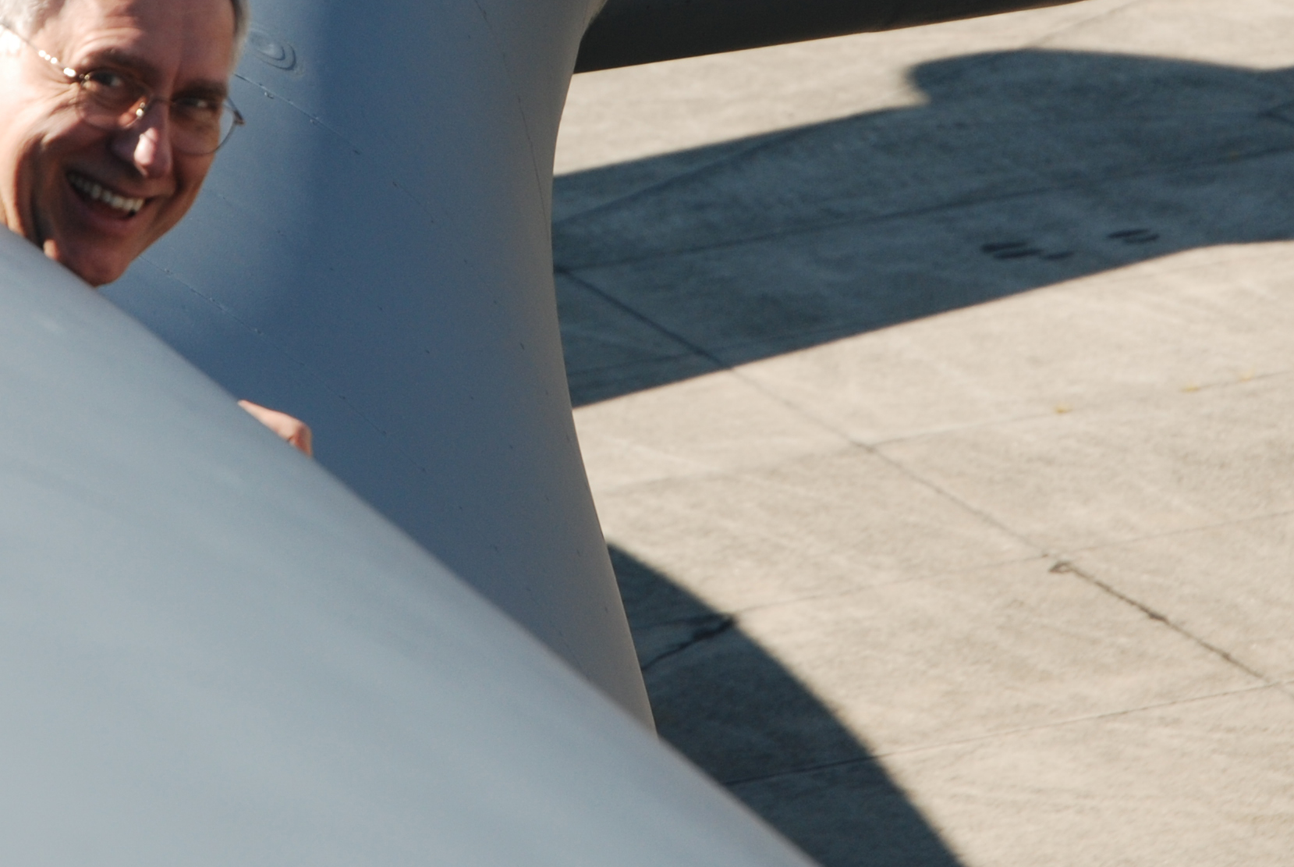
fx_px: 7810
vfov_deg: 6.3
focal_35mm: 217
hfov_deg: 9.5
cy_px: 115
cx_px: 549
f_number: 5.6
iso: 160
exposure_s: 1/500
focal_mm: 62
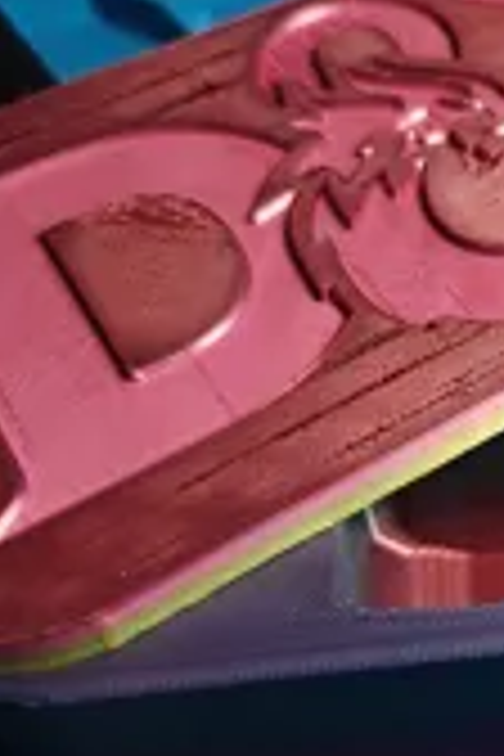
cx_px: 680
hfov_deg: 21.2
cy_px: 328
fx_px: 1197
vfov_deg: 35.0
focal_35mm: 57
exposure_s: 1/110
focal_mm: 6.06
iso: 400
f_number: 1.6
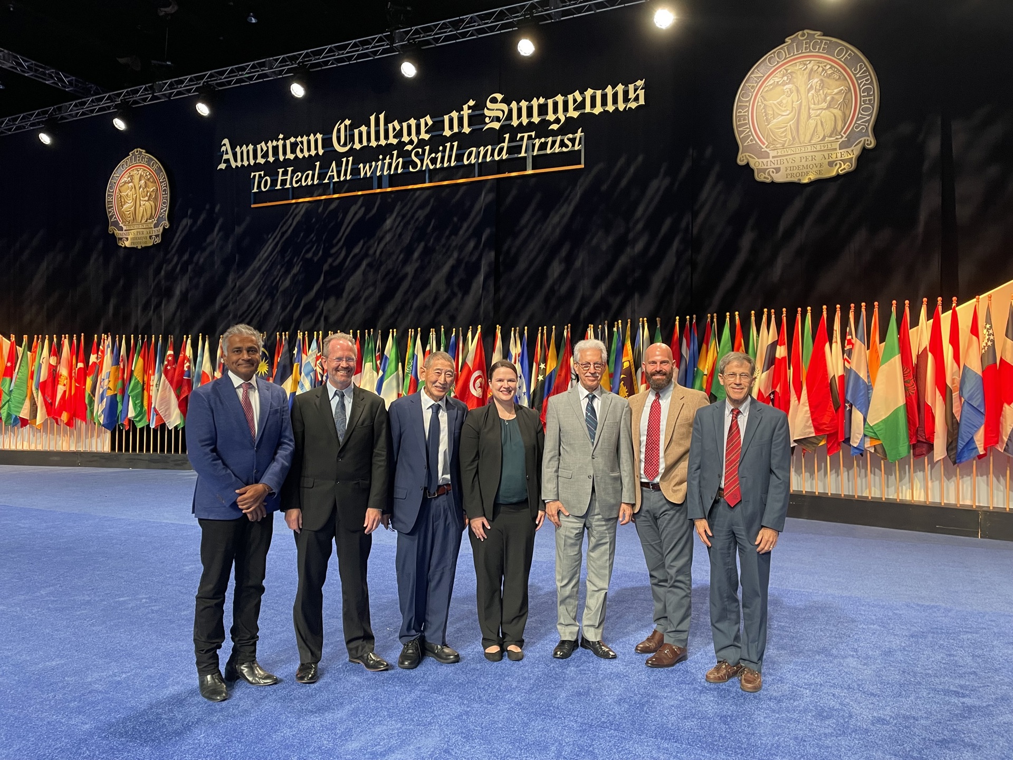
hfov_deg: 67.3
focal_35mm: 26
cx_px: 506
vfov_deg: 53.1
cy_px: 380
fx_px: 761
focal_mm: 4.2
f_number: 1.6
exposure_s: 1/60
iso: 160
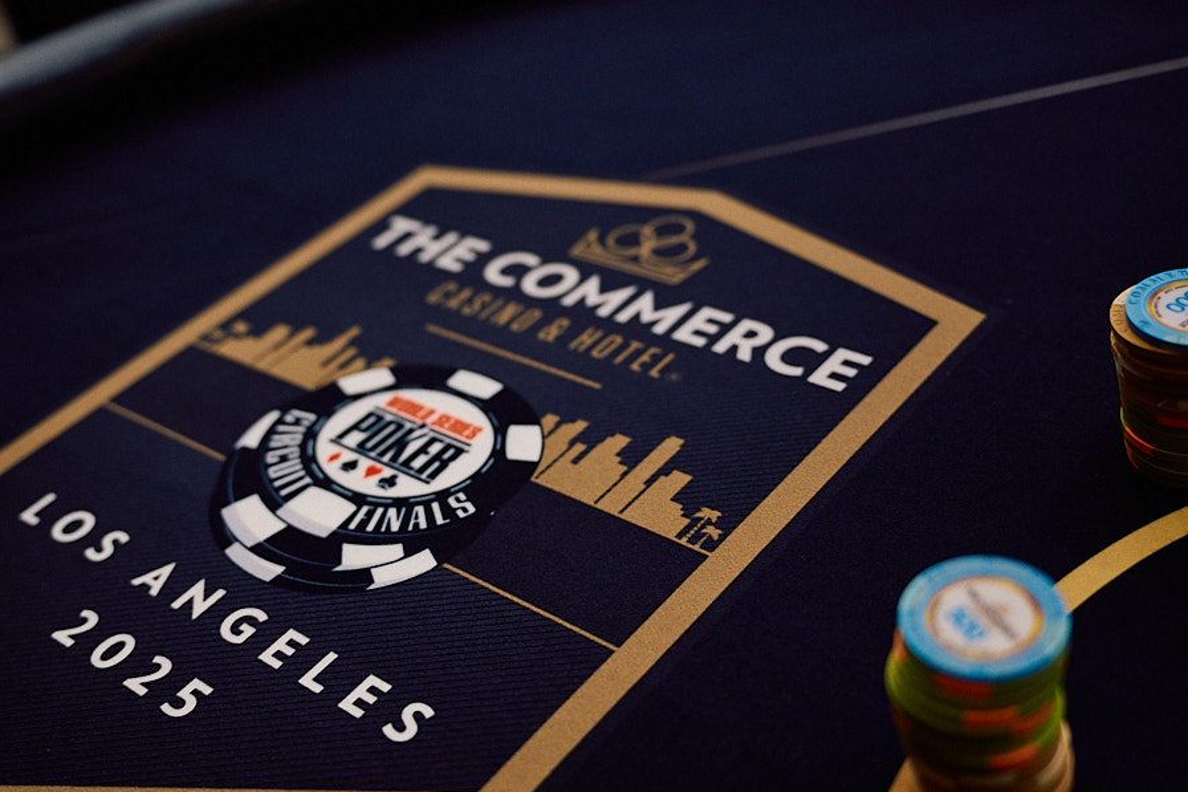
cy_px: 464
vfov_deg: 28.5
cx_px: 485
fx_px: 1555
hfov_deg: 41.7
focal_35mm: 47
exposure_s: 1/125
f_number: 2.8
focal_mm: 39.1
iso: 500
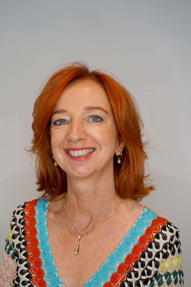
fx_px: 390
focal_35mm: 49
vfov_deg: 40.3
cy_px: 144
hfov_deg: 27.5
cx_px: 96
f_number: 4.5
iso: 640
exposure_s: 1/160
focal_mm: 49
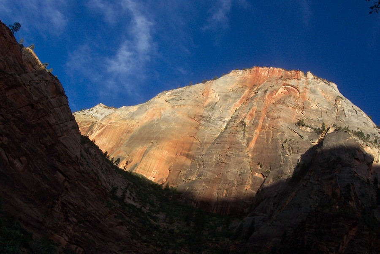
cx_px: 190
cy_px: 127
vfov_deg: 35.1
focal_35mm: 38
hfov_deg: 50.7
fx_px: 401
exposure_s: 1/700
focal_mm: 8
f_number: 4.8
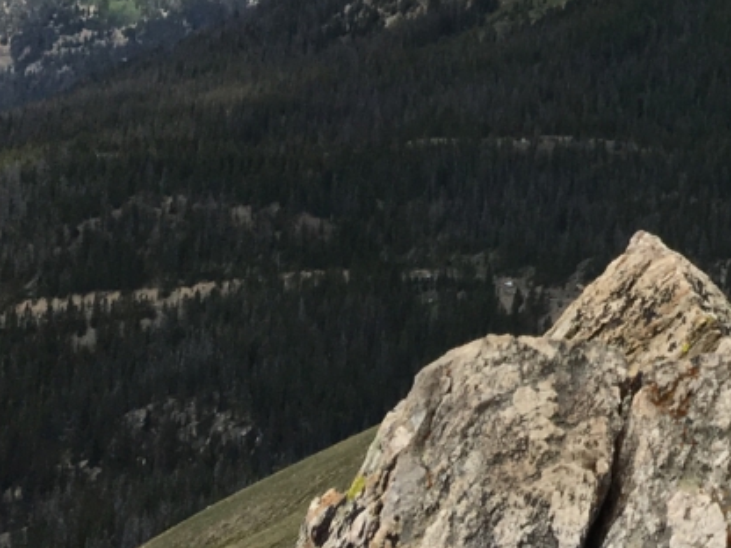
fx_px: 2260
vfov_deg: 12.6
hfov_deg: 16.0
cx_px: 1246
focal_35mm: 107
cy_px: -436
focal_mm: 4.15
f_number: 2.2
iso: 25
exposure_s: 1/2024
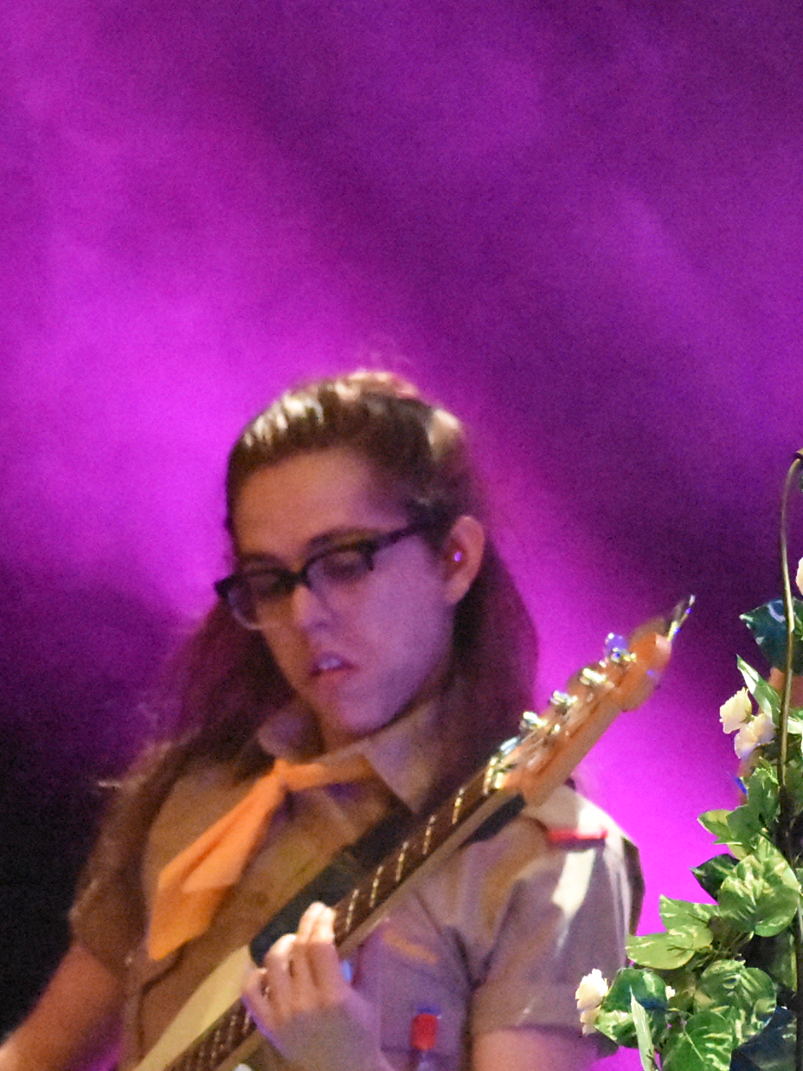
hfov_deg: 2.1
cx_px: 916
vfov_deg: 2.8
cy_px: 845
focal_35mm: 698
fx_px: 21585
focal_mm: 200
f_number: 5.6
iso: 25600
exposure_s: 1/100
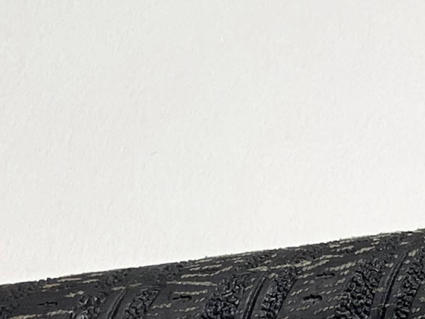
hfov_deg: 11.1
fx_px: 1879
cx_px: 969
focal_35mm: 153
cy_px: 564
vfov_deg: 9.3
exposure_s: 1/195
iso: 25
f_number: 1.8
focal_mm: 4.25
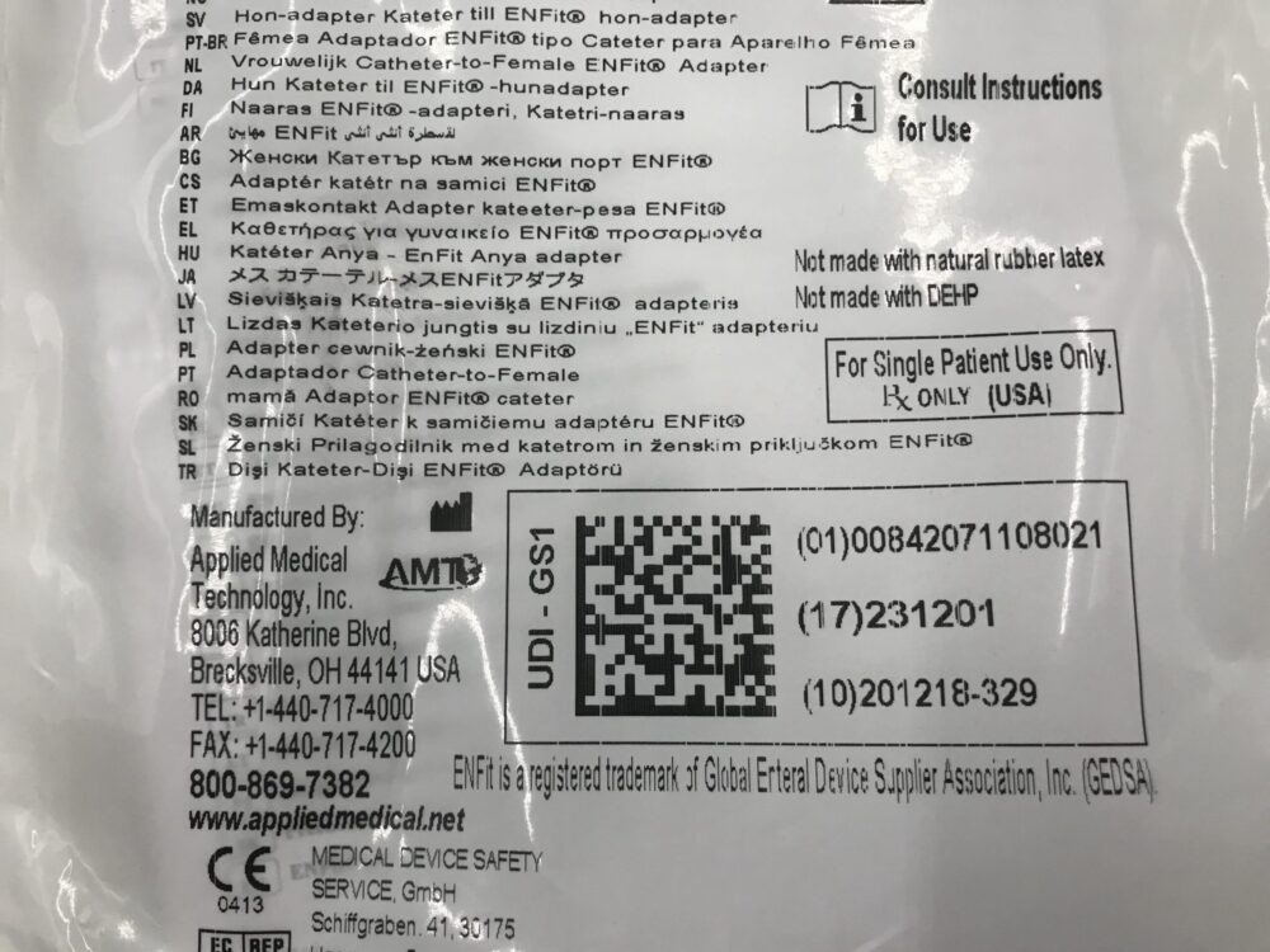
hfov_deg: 63.4
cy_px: 476
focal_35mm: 28
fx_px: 1027
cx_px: 635
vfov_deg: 49.7
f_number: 1.8
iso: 20
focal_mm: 3.99
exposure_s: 1/30
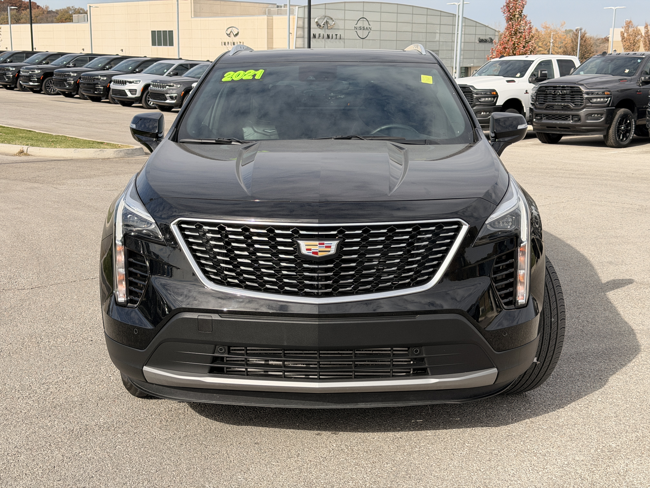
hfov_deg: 39.7
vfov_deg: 30.3
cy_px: 244
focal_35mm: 48
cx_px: 325
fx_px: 901
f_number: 1.78
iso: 80
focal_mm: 6.76
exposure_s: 1/4587
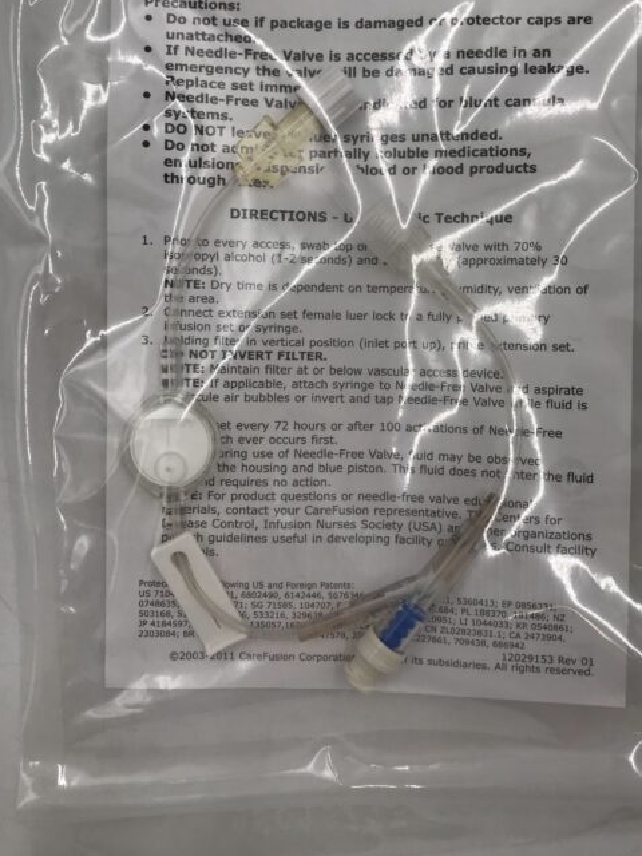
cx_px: 381
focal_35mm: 35
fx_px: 865
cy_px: 336
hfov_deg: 40.5
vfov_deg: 52.2
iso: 20
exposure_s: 1/120
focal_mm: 3.99
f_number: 1.8
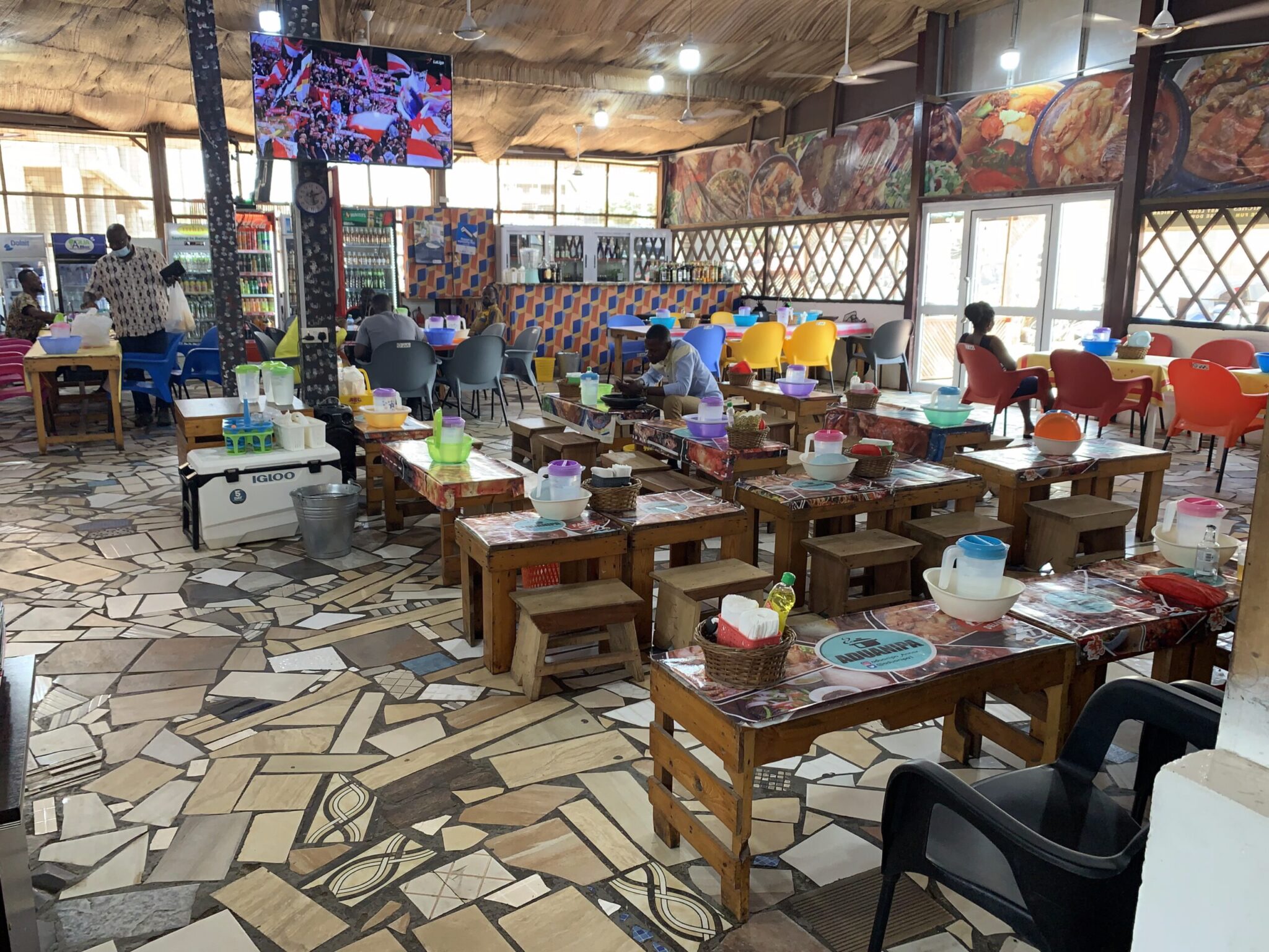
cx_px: 634
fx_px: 953
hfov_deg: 67.3
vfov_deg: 53.1
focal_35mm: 26
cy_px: 476
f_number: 1.8
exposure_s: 1/50
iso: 50
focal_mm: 4.25
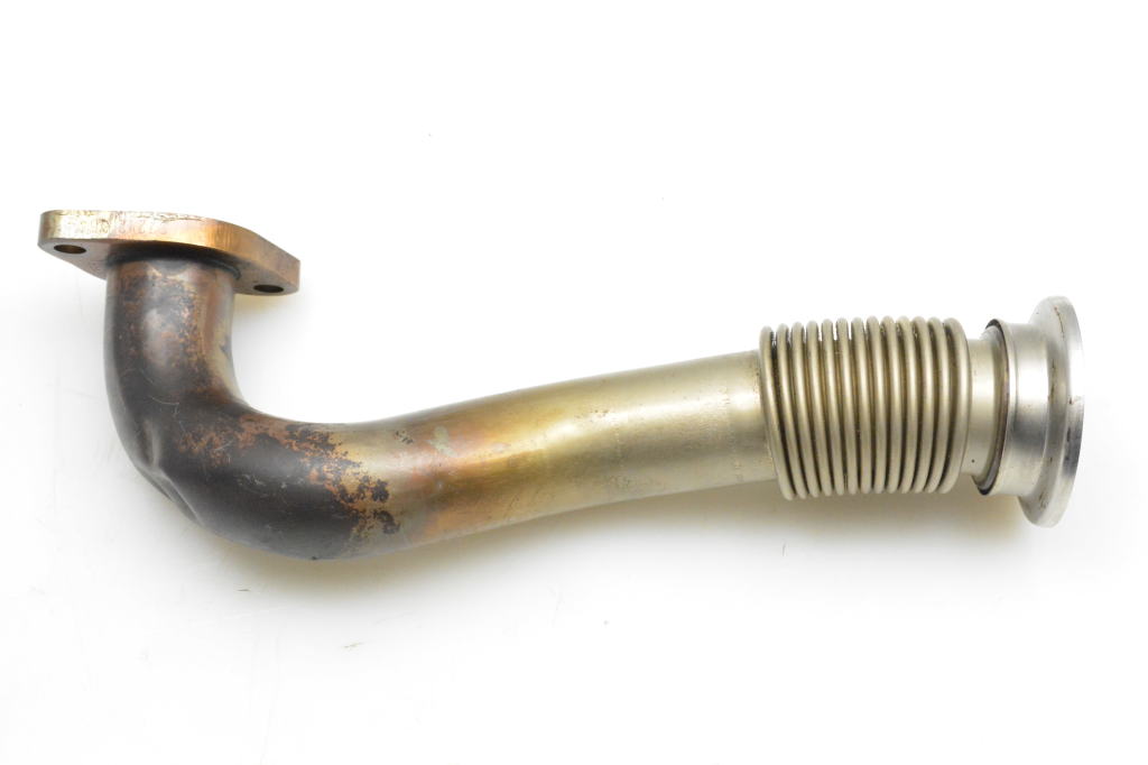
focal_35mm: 69
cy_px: 382
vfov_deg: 19.7
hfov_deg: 29.3
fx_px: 2200
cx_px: 574
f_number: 9
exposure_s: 1/320
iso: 6400
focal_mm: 46
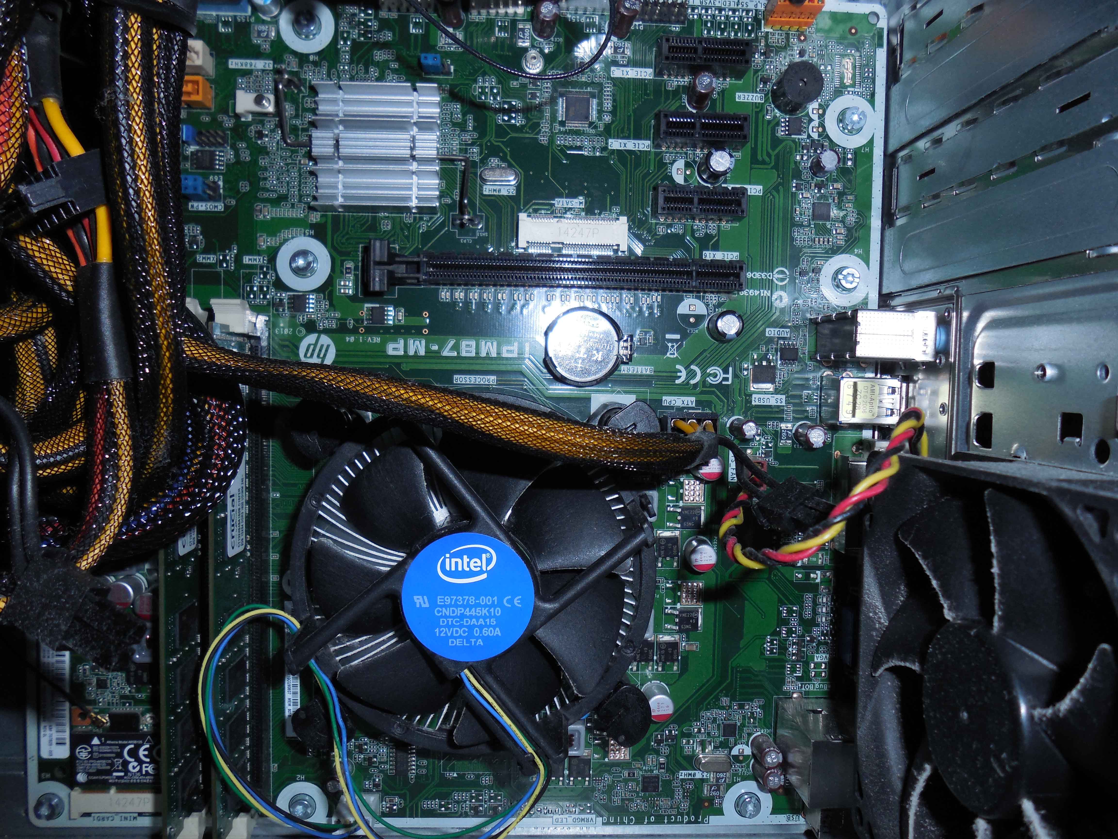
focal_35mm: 26
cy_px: 420
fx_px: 840
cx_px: 559
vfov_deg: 53.1
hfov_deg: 67.3
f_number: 11.5
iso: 125
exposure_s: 1/25
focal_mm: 4.6
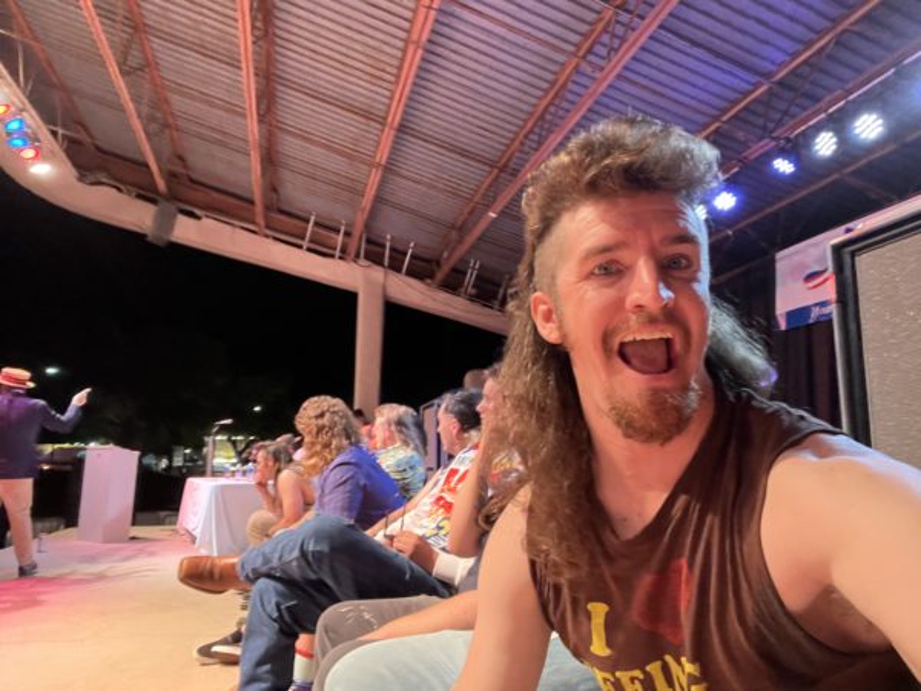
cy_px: 346
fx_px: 612
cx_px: 460
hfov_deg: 73.9
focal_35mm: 23
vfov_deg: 58.9
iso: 320
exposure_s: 1/30
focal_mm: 2.71
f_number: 2.2
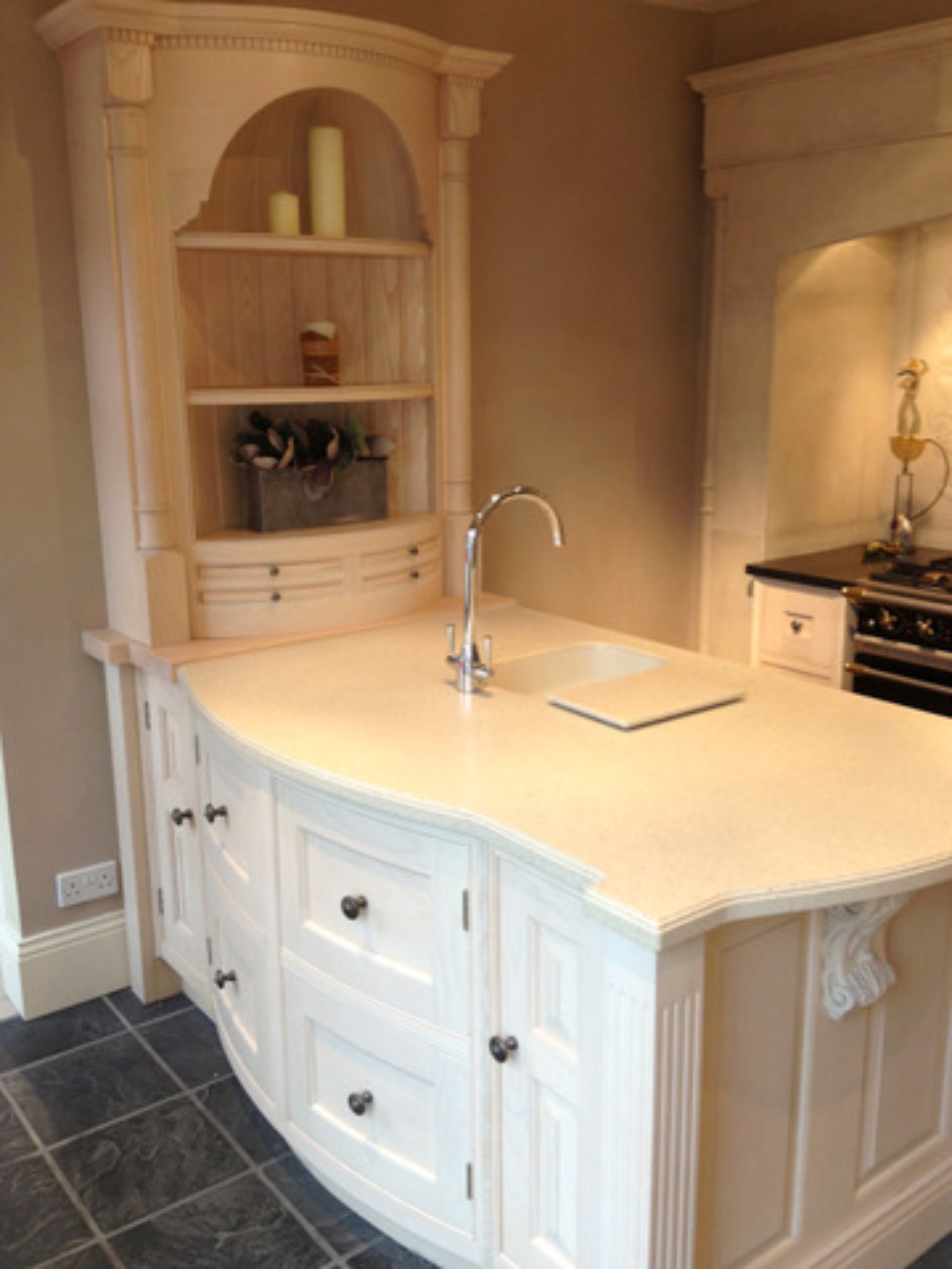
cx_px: 476
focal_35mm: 35
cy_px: 634
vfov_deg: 52.6
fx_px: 1283
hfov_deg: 40.7
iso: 64
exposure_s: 1/24
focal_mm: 4.28
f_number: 2.4
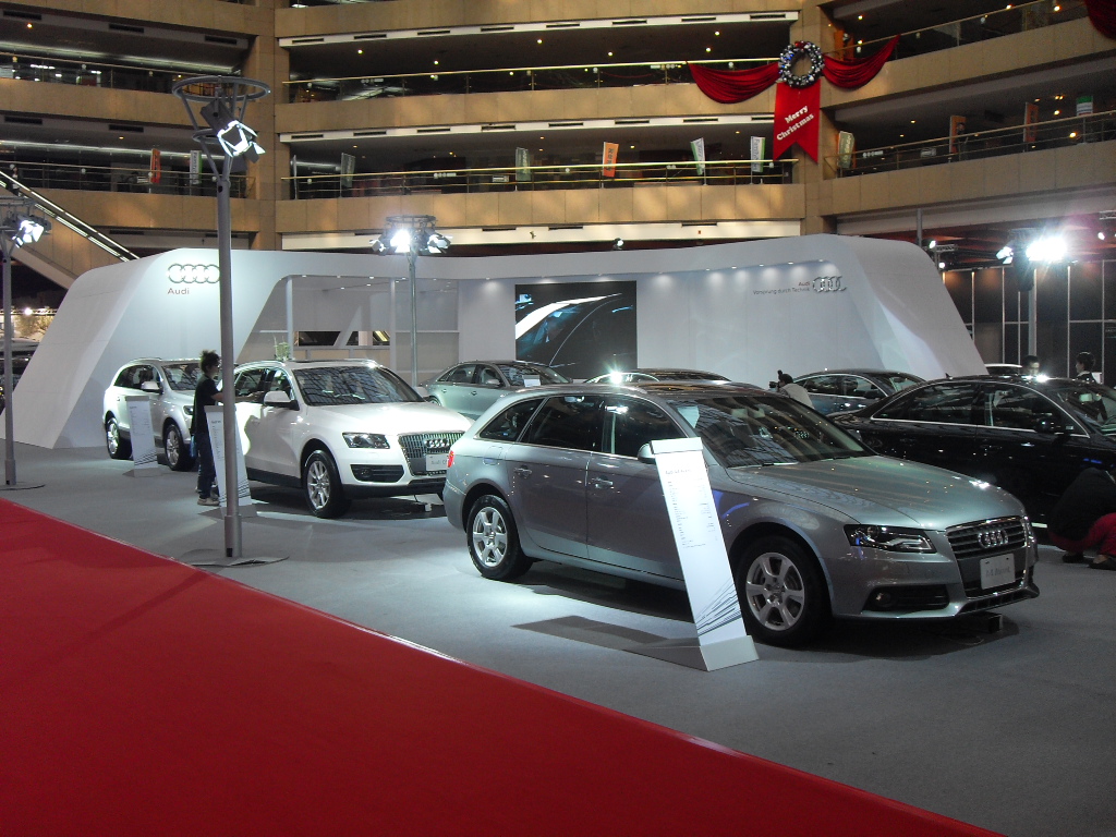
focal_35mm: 37
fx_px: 1193
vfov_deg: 38.7
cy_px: 418
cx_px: 558
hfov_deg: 50.1
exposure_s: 1/60
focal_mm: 6.3
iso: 100
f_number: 2.8
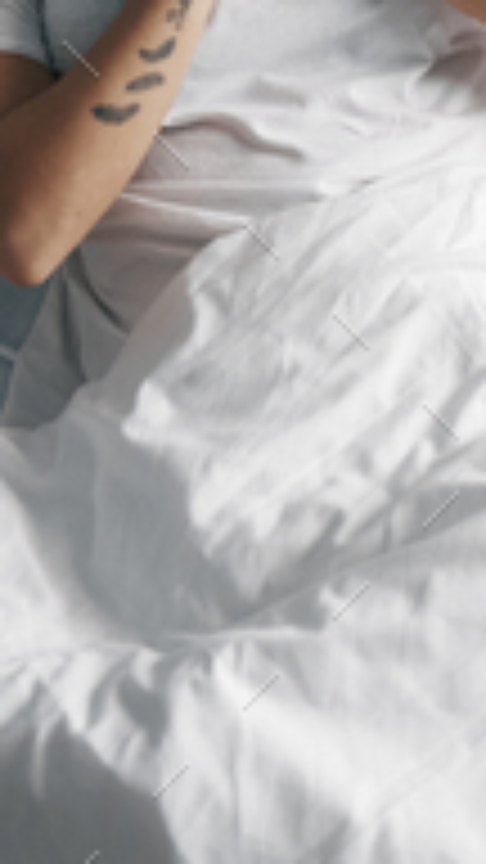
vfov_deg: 18.5
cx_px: 464
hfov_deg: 10.6
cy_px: 0
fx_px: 2589
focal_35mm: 113
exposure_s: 1/125
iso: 900
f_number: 2.2
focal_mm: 35
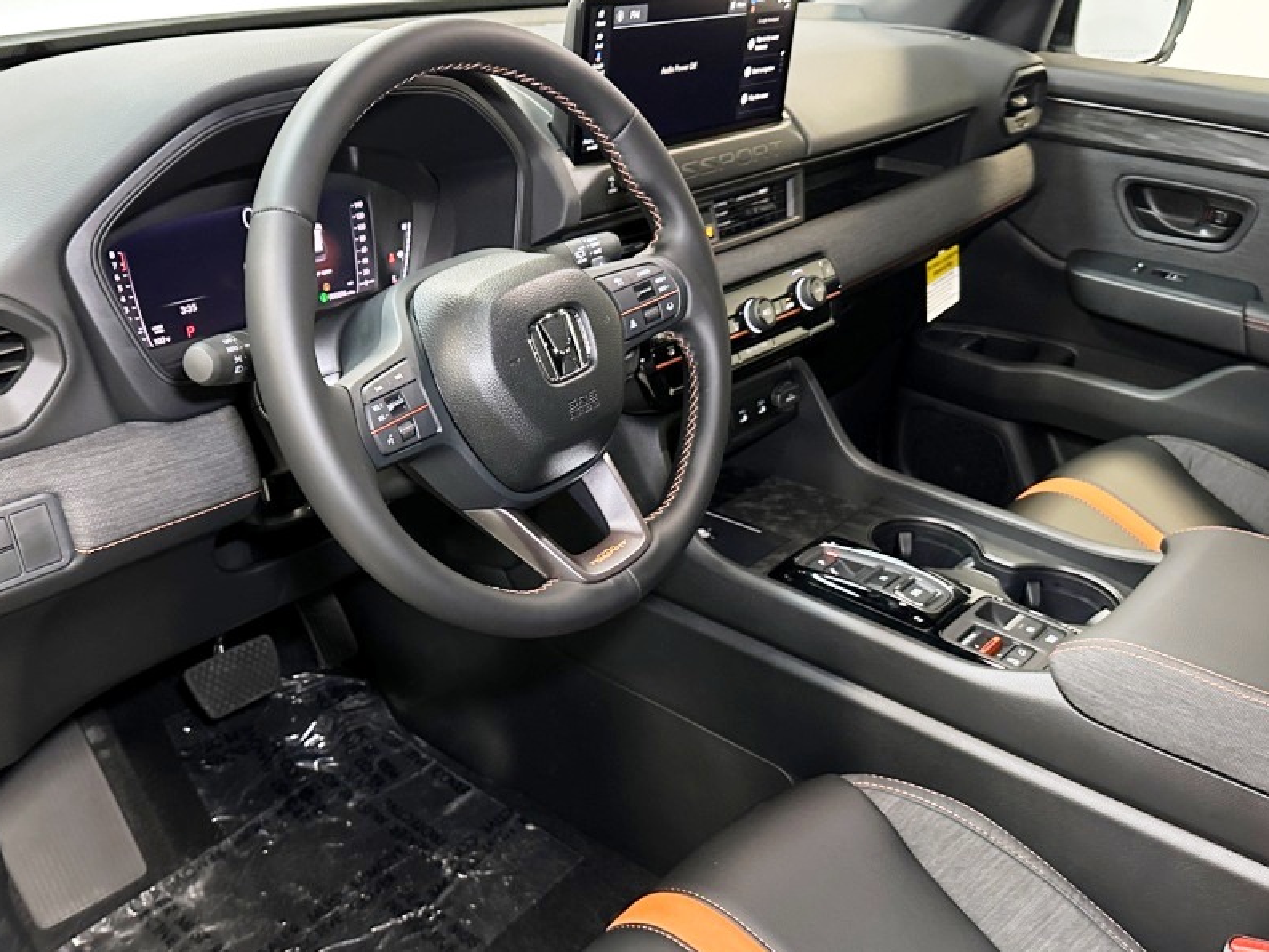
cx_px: 520
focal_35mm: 31
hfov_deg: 58.0
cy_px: 550
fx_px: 1137
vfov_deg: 45.3
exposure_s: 1/30
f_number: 1.78
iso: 1000
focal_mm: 6.86
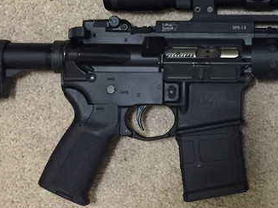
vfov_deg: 15.5
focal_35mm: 95
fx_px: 762
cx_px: 260
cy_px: 79
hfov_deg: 20.2
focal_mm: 4.15
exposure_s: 1/20
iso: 250
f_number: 2.2
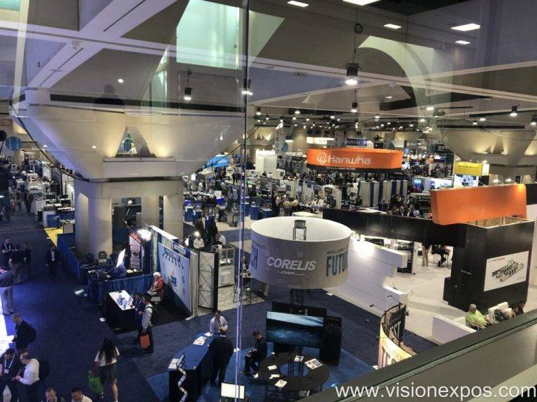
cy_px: 201
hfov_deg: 63.4
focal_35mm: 28
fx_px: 434
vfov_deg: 49.7
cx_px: 268
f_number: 1.8
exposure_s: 1/21
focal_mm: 4
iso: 40
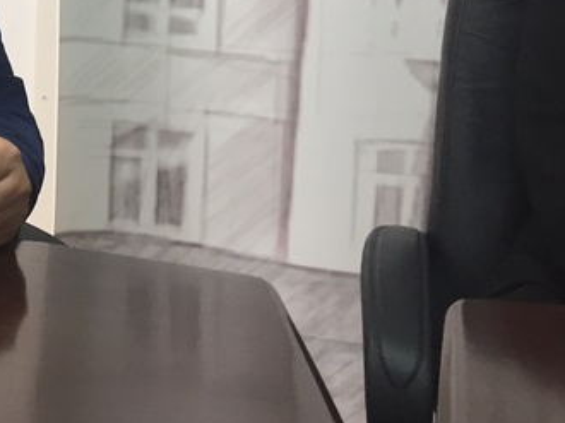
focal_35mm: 90
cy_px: -91
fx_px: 1468
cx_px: -281
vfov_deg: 15.7
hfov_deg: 19.1
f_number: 2.2
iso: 40
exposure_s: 1/33
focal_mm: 4.15
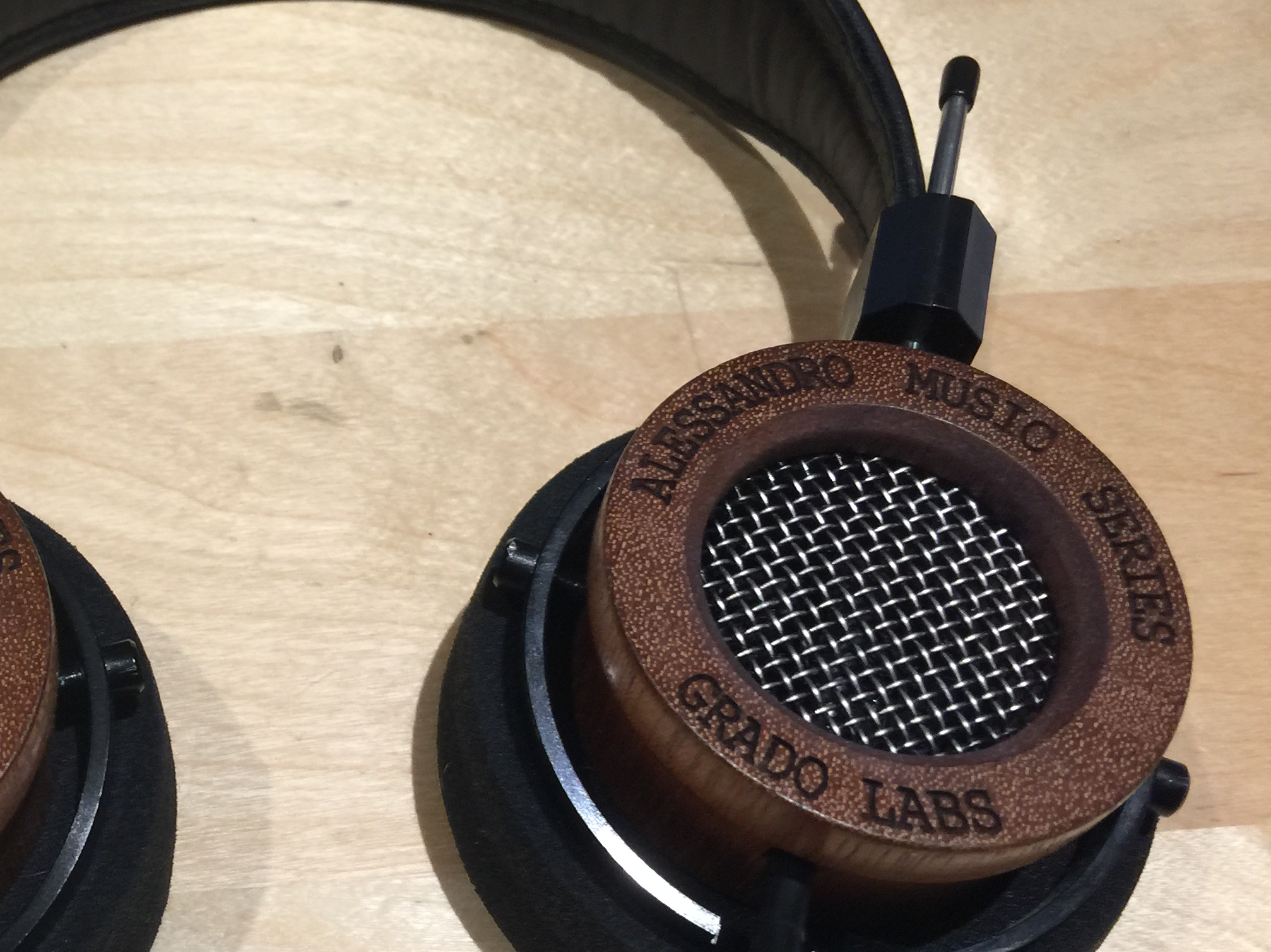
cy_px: 550
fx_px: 1725
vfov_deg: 30.8
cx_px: 250
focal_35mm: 47
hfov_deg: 38.9
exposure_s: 1/17
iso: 50
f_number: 2.2
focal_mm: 4.15
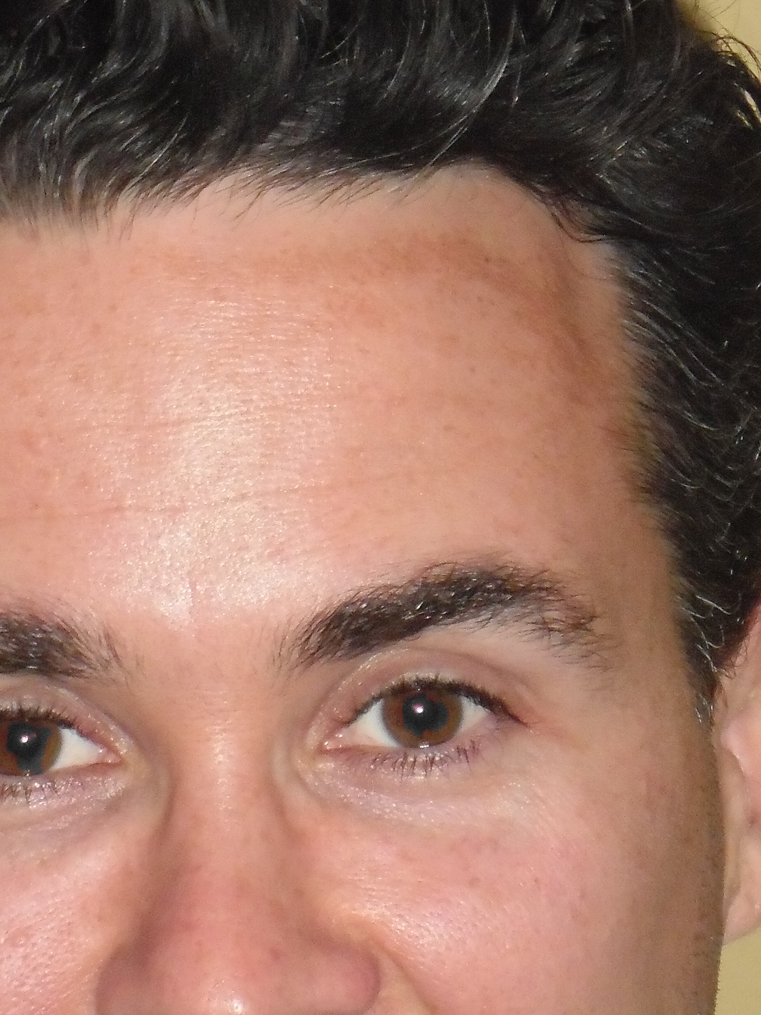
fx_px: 9230
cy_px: 688
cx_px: 326
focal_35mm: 315
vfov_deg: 6.3
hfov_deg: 4.7
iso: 400
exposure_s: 1/90
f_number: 5.9
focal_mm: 24.5
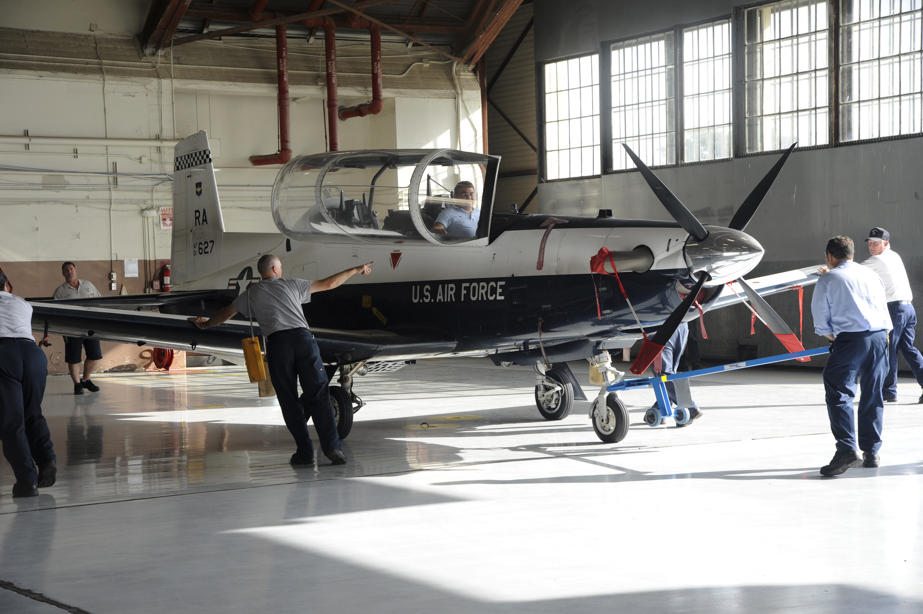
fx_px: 1794
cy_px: 307
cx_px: 462
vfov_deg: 19.4
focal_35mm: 70
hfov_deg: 28.9
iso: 640
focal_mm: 70
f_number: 7.1
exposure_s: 1/250
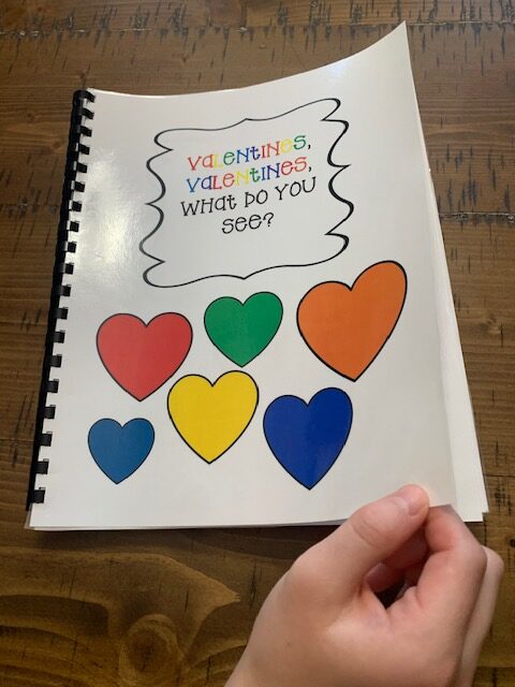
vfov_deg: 67.3
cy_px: 344
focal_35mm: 26
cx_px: 258
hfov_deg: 53.1
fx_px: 516
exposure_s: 1/80
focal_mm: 4.25
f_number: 1.8
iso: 100
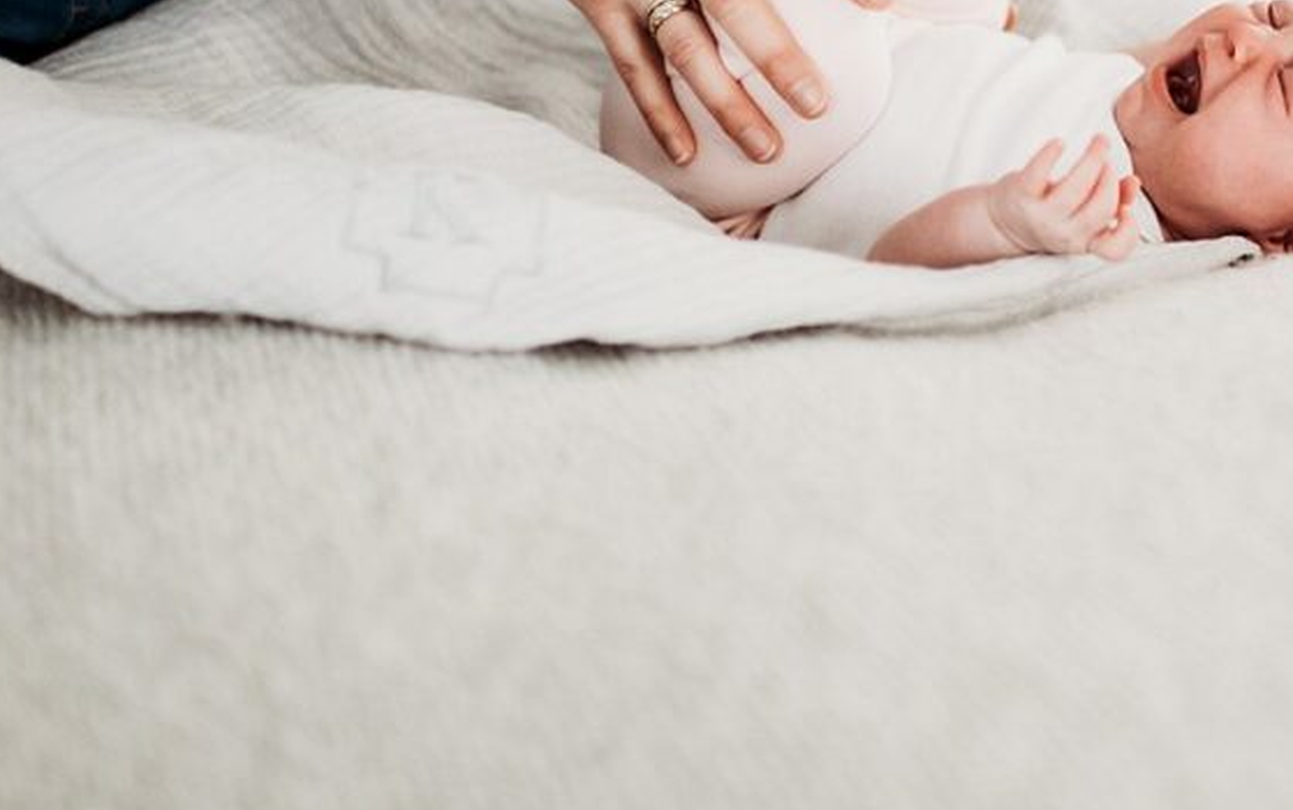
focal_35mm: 102
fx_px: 3596
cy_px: -229
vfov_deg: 12.5
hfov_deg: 19.8
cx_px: 1284
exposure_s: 1/200
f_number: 1.4
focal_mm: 35
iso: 1250
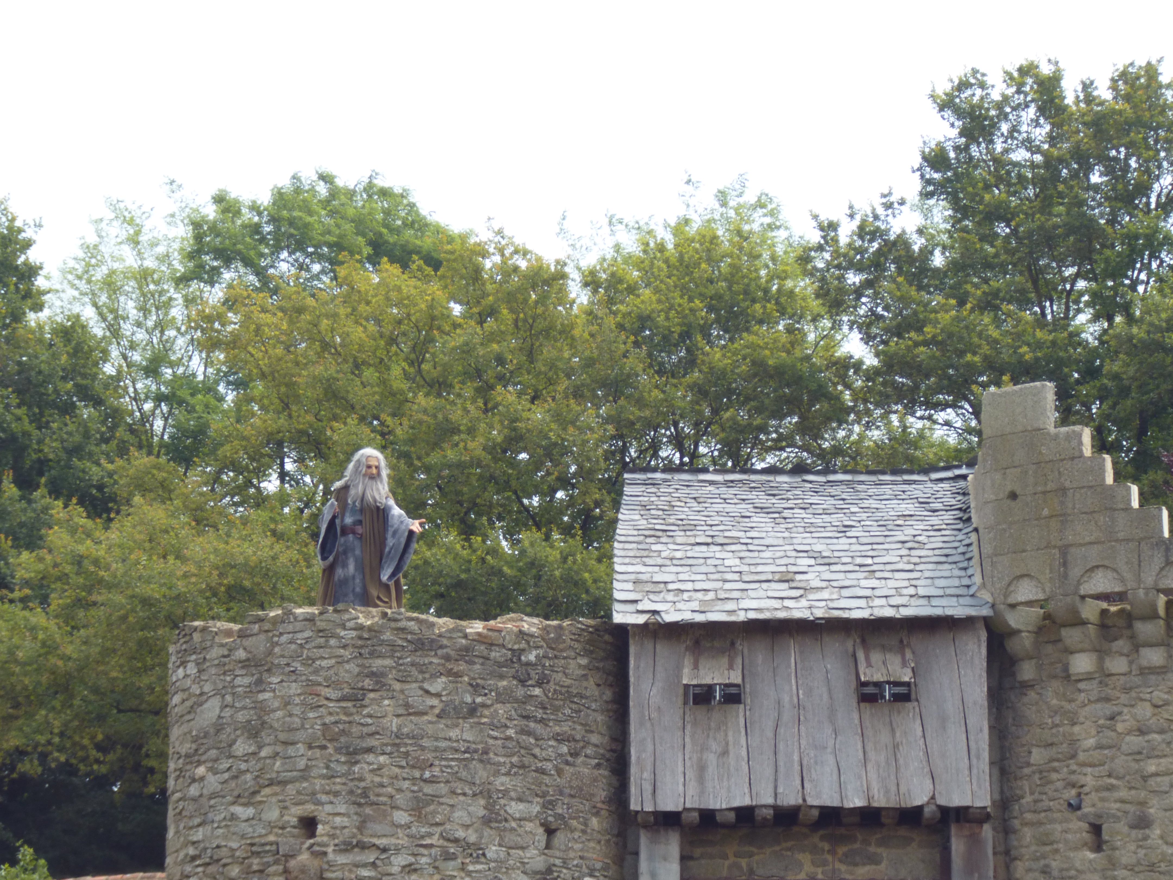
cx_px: 586
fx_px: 4507
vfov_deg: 11.1
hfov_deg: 14.8
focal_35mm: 133
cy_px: 440
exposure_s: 1/160
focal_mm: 21.5
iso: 100
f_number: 6.9
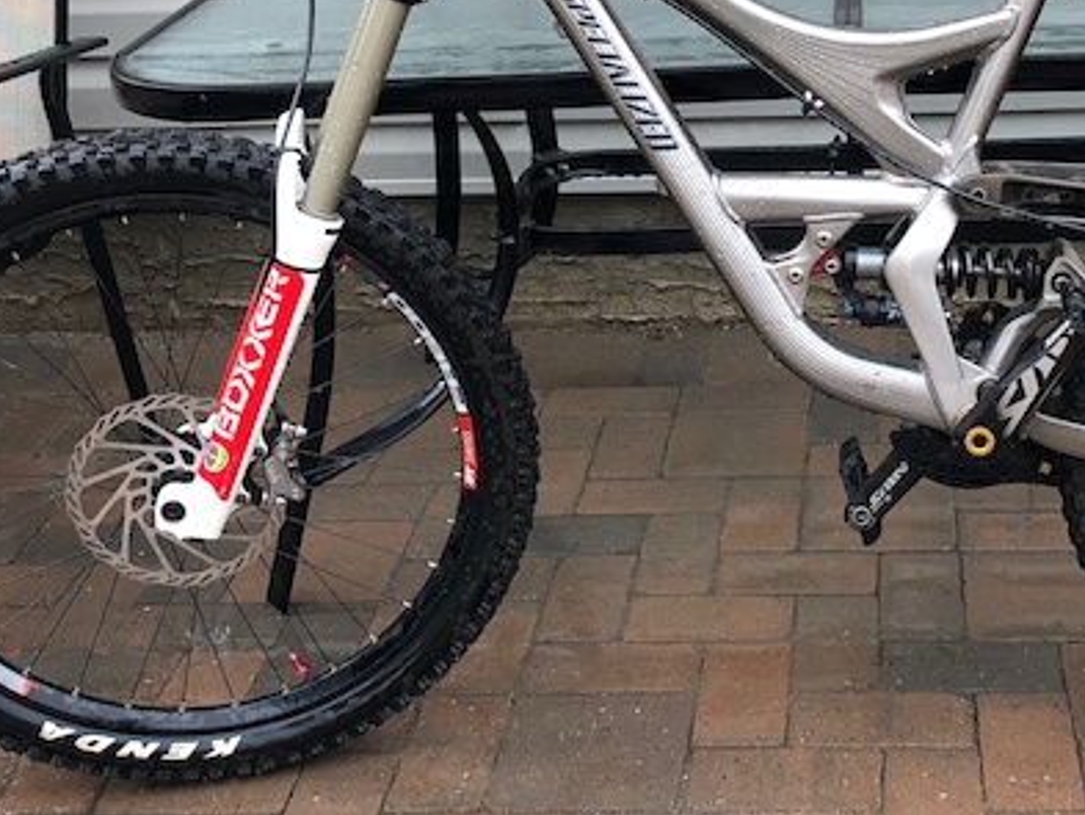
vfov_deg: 25.6
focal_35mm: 57
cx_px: 823
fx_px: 1787
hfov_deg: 33.1
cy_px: 326
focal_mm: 3.99
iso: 25
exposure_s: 1/120
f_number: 1.8
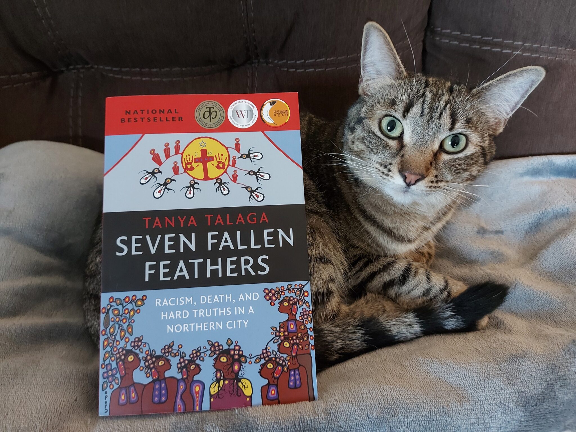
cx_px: 288
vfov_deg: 56.8
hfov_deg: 71.6
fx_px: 399
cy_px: 216
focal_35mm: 24
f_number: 1.8
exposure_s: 1/20
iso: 800
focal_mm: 5.23
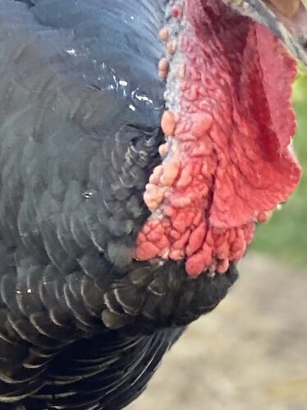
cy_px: 658
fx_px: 3159
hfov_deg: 5.5
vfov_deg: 7.3
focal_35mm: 267
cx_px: -20
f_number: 2
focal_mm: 6
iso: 50
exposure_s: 1/122
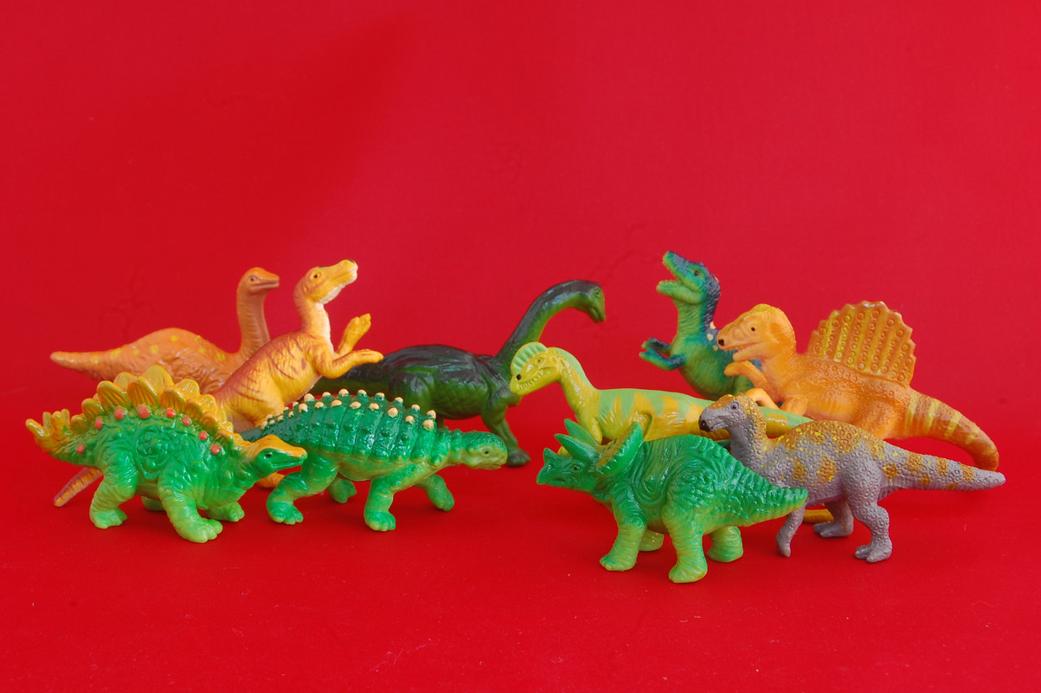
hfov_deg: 24.6
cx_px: 520
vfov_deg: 16.5
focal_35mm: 82
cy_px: 346
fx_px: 2384
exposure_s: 1.3
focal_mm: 55
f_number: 16
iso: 200
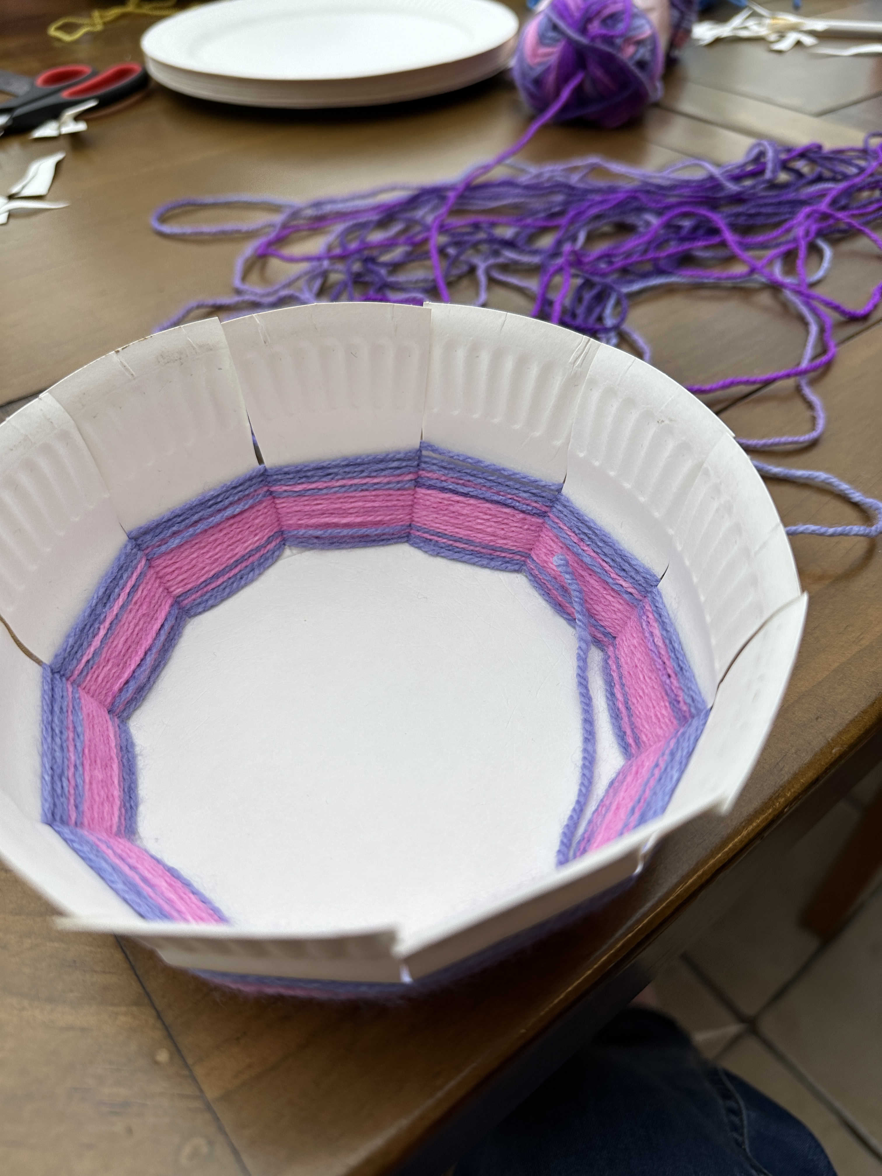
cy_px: 588
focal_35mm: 24
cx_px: 441
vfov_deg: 71.6
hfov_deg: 56.8
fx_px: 815
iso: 80
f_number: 1.78
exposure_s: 1/368
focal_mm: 6.86
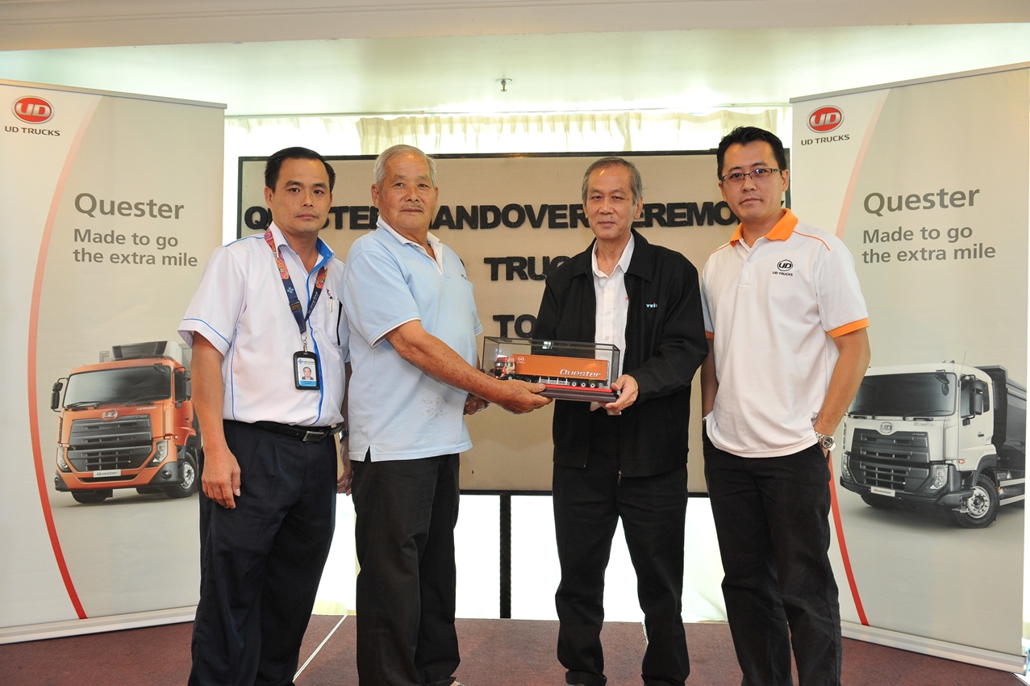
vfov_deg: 44.9
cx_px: 515
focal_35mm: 29
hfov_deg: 63.7
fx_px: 829
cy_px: 343
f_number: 5
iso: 2500
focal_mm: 29
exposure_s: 1/60
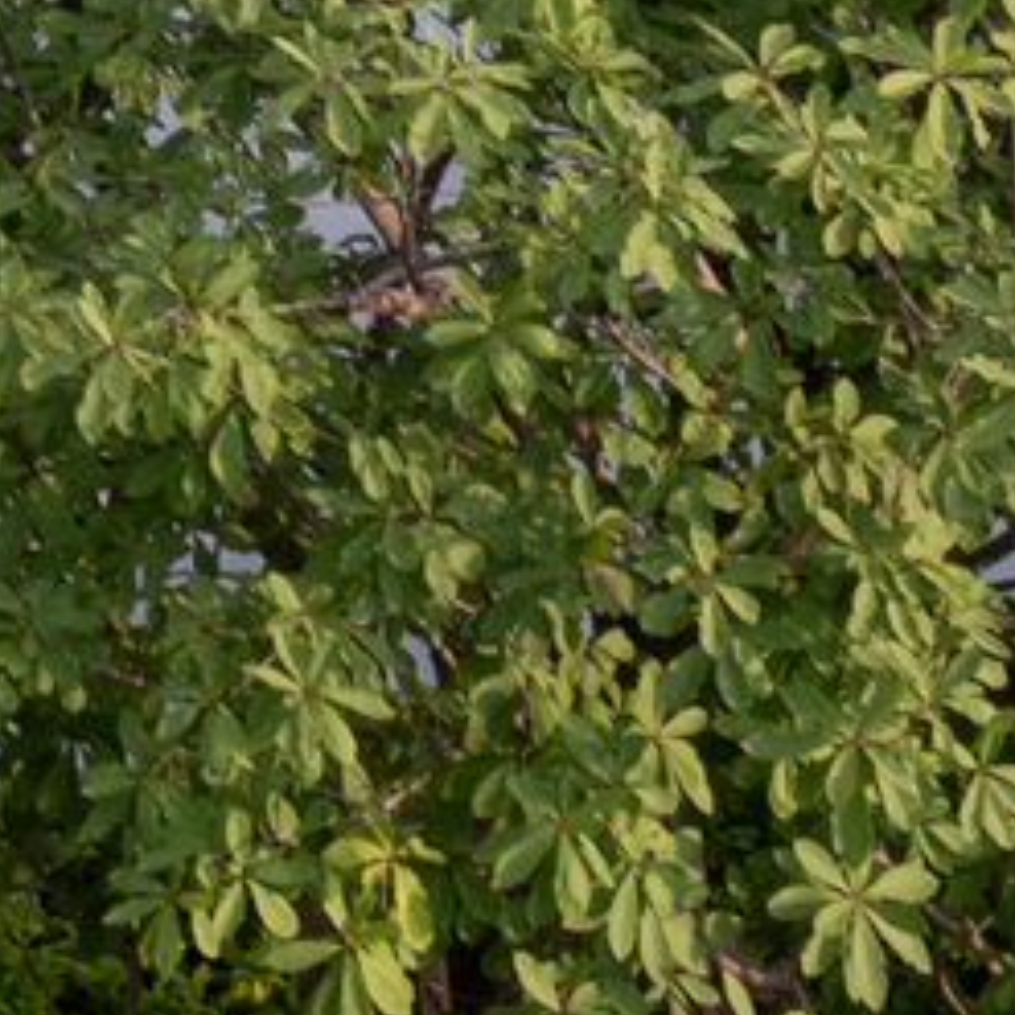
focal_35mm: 262
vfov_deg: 6.1
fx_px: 8692
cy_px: -2233
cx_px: -2092
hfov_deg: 6.1
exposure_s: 1/200
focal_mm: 10.26
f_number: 5
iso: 100
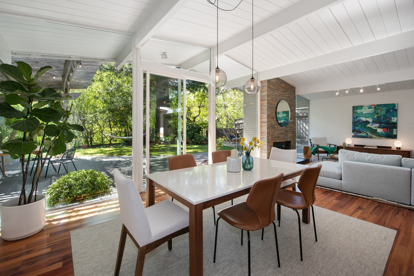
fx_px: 184
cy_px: 138
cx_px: 207
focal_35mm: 16
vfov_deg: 73.7
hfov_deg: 96.7
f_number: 9
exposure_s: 1/10
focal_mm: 16
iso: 200
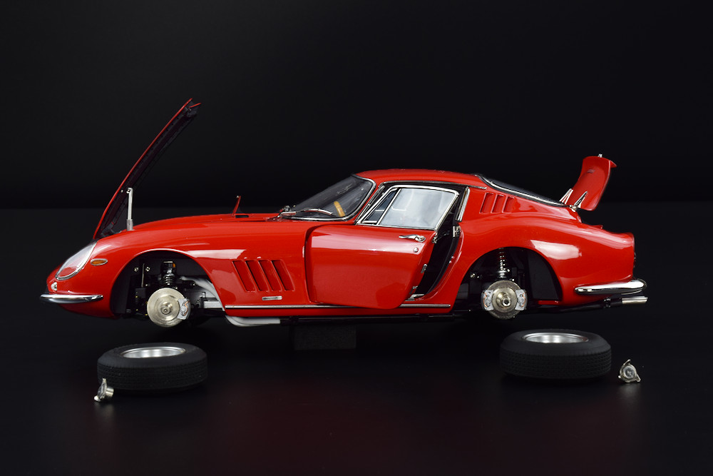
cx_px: 356
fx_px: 1367
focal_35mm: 69
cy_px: 238
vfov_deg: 19.7
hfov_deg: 29.2
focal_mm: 46
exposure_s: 1/2.5
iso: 200
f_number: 22
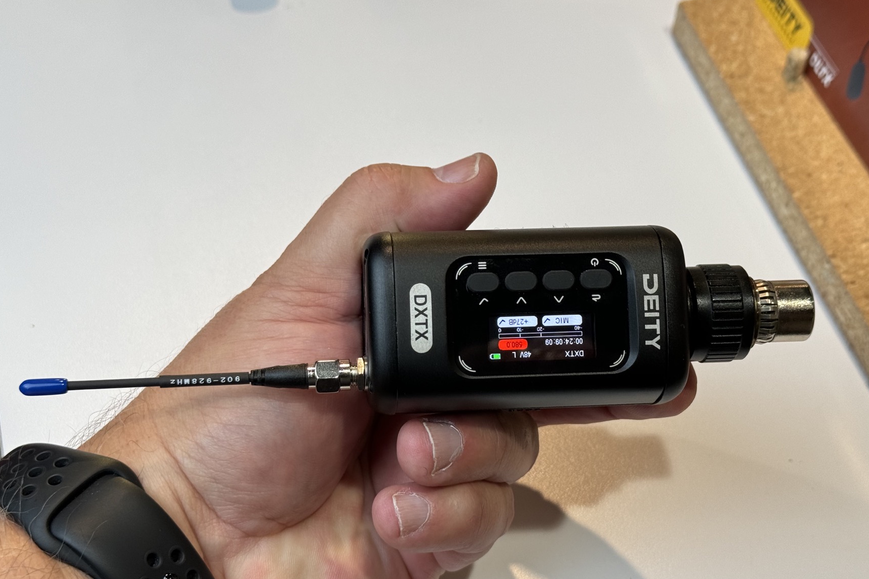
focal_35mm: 56
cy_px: 330
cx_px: 474
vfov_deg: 24.2
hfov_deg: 35.6
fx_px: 1352
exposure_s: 1/120
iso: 50
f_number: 1.78
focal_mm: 6.76
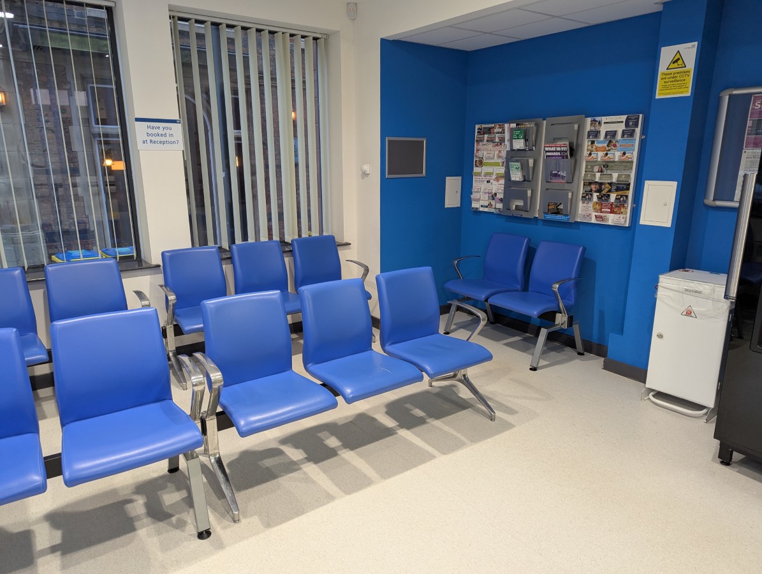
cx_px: 381
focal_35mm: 24
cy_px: 287
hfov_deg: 71.5
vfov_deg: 56.9
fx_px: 529
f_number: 1.85
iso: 114
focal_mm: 6.81
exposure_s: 1/25
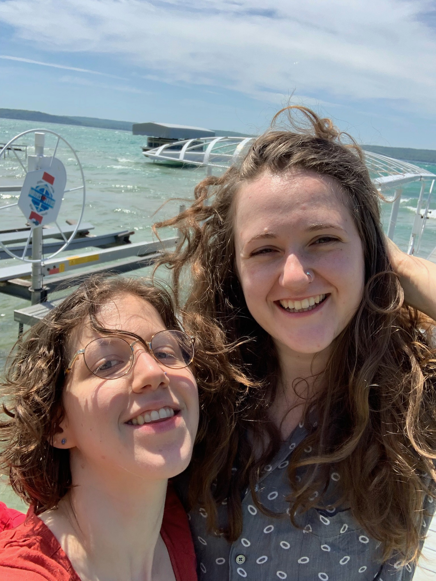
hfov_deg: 44.2
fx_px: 537
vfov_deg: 56.8
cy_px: 290
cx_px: 218
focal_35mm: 32
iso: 16
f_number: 2.2
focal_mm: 2.87
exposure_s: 1/749
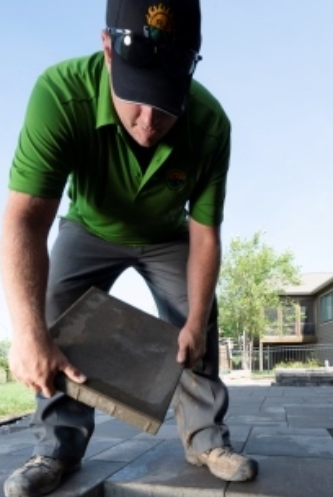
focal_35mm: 22
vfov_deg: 74.9
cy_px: 349
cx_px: 187
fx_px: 305
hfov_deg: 57.2
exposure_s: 1/100
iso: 400
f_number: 14
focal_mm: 15
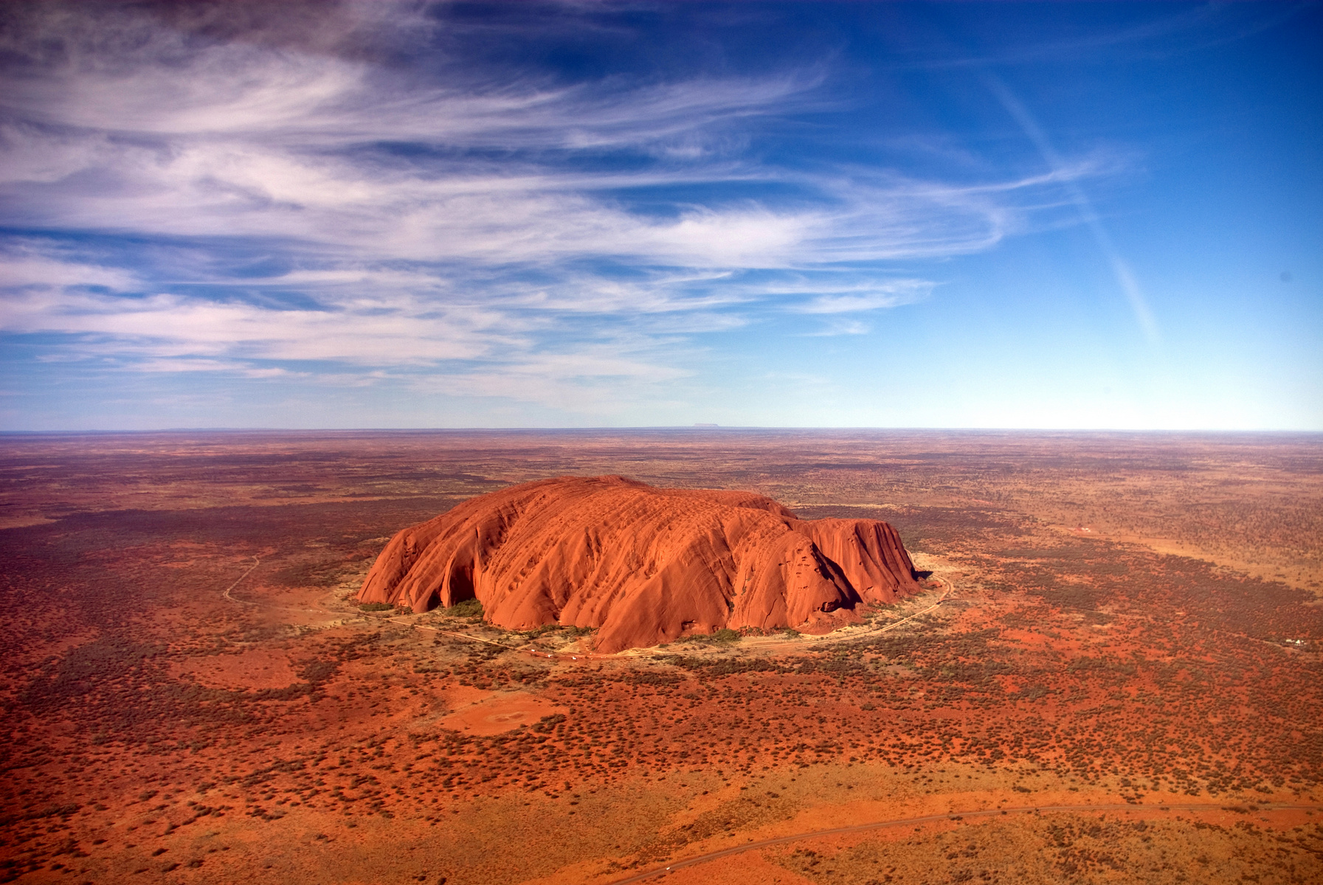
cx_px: 662
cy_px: 442
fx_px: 993
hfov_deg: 67.3
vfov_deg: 48.0
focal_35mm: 27
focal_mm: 18
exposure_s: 1/180
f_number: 6.7
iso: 100
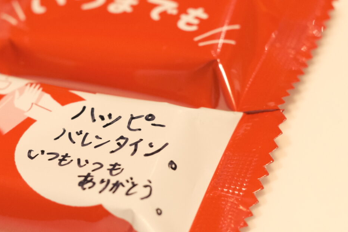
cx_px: 71
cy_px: 138
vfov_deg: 11.7
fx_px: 1131
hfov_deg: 17.4
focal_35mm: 117
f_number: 4
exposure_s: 1/125
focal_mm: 35
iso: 4000
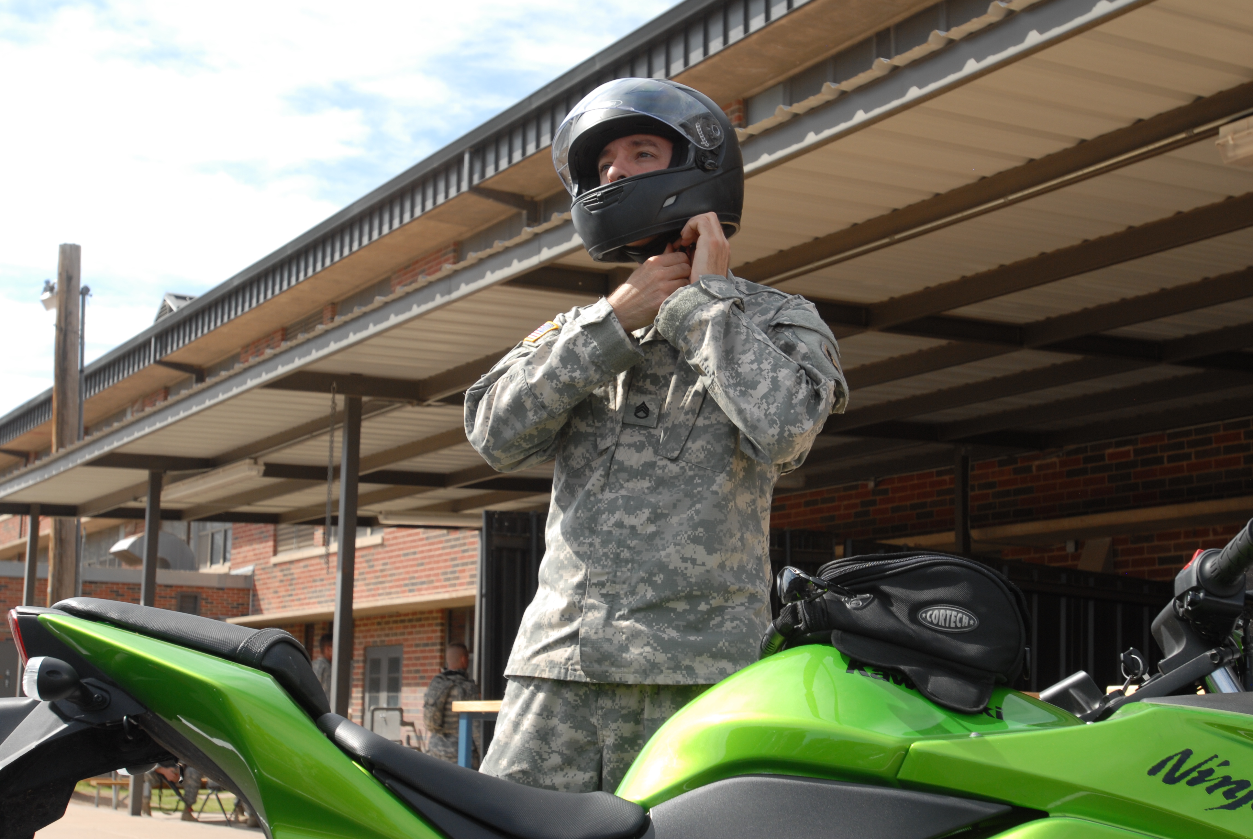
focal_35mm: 48
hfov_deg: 41.1
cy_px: 420
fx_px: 1673
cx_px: 626
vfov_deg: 28.2
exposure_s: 1/250
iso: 200
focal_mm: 32
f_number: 8
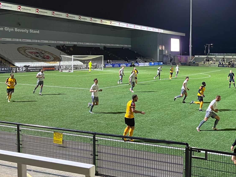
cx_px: 188
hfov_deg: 38.9
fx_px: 320
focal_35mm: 47
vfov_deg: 30.9
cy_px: 82
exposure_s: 1/60
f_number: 1.6
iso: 250
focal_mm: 5.1
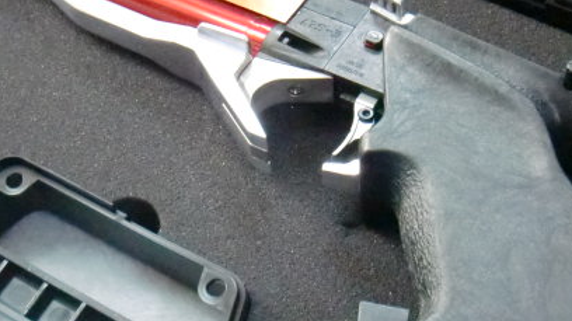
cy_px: 167
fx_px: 985
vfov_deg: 18.5
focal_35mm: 65
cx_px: 311
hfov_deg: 32.4
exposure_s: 1/60
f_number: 3.9
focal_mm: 6.66
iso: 1250
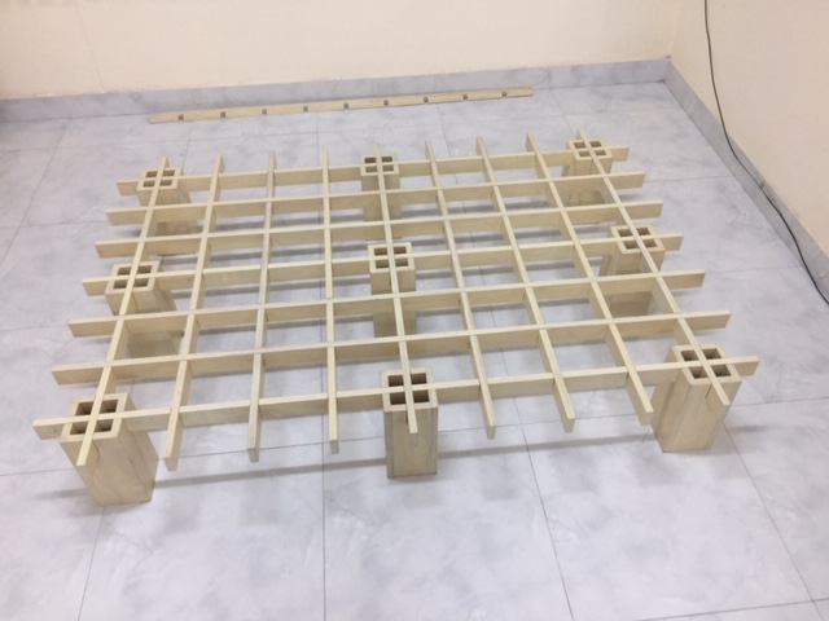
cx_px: 414
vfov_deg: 48.2
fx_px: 695
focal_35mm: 29
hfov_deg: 61.7
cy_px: 310
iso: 40
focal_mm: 4.15
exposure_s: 1/17
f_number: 2.2
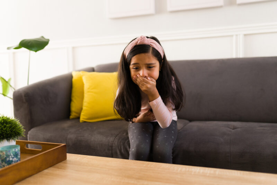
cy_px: 92
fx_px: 269
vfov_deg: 37.9
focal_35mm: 35
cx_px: 138
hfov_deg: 54.4
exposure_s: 1/160
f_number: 1.8
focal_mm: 35
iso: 400
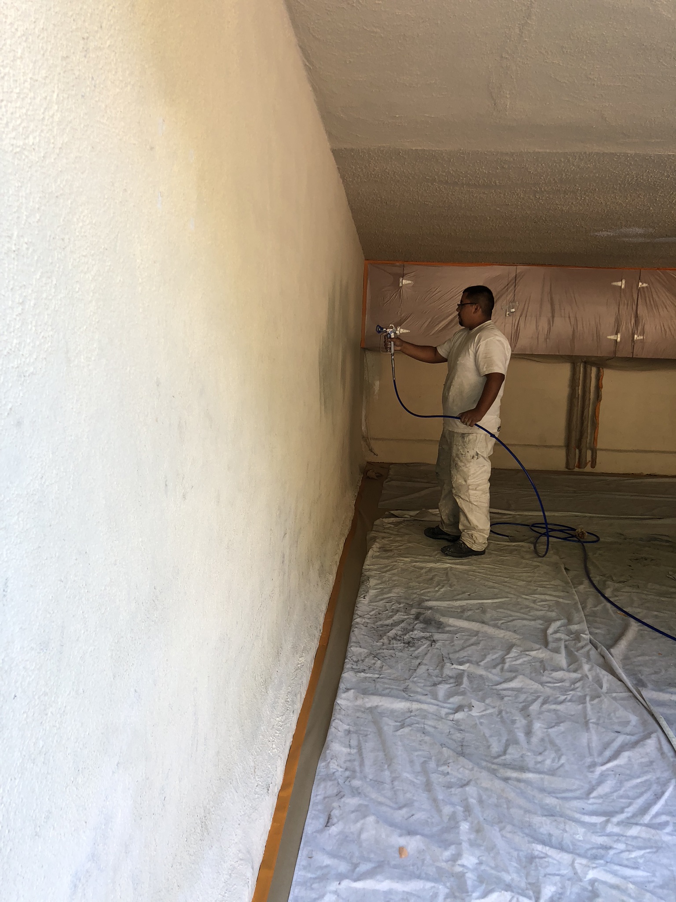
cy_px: 451
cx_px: 338
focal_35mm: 28
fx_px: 729
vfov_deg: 63.4
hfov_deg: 49.7
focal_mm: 4
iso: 50
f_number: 1.8
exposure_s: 1/120
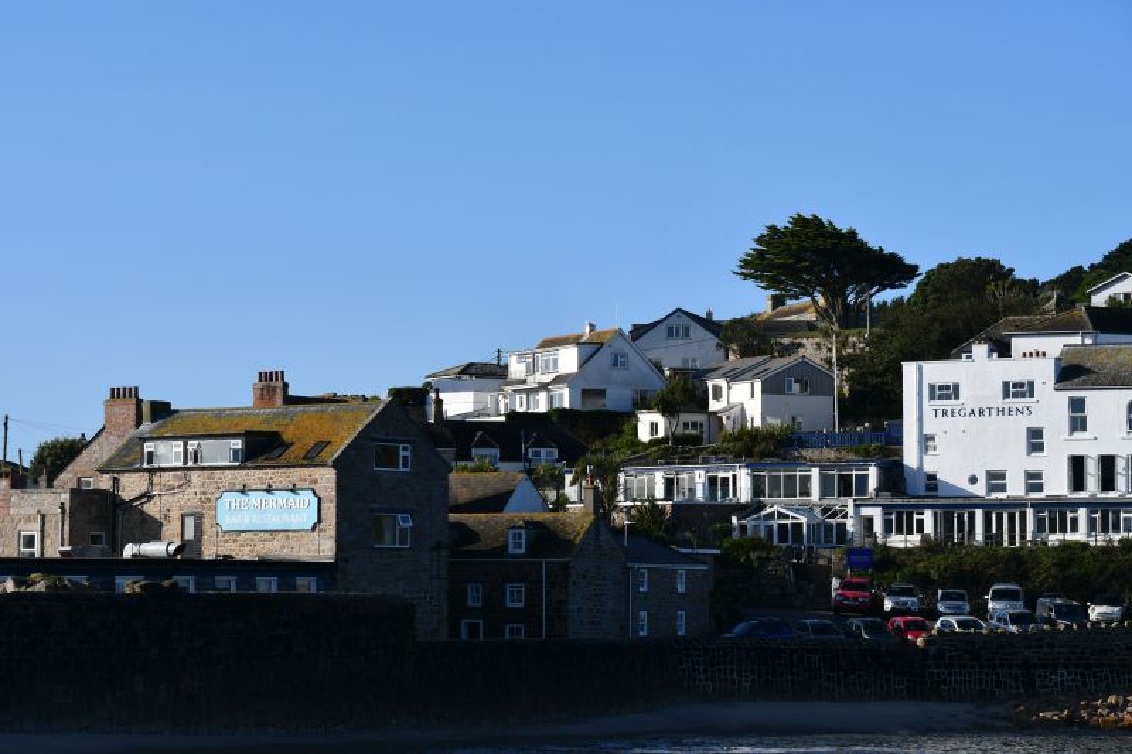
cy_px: 377
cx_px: 566
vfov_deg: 11.7
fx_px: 3678
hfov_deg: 17.5
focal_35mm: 117
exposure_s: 1/320
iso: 100
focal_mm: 78
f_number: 9
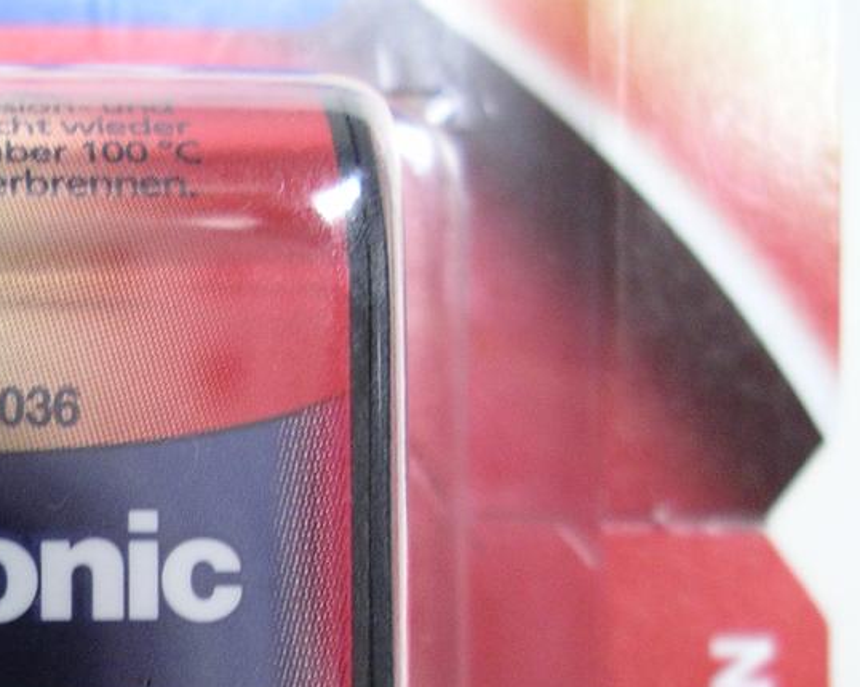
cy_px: 729
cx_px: -102
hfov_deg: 21.1
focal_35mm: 86
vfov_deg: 17.3
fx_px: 2188
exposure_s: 1/30
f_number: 2.8
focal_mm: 7.8
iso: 200
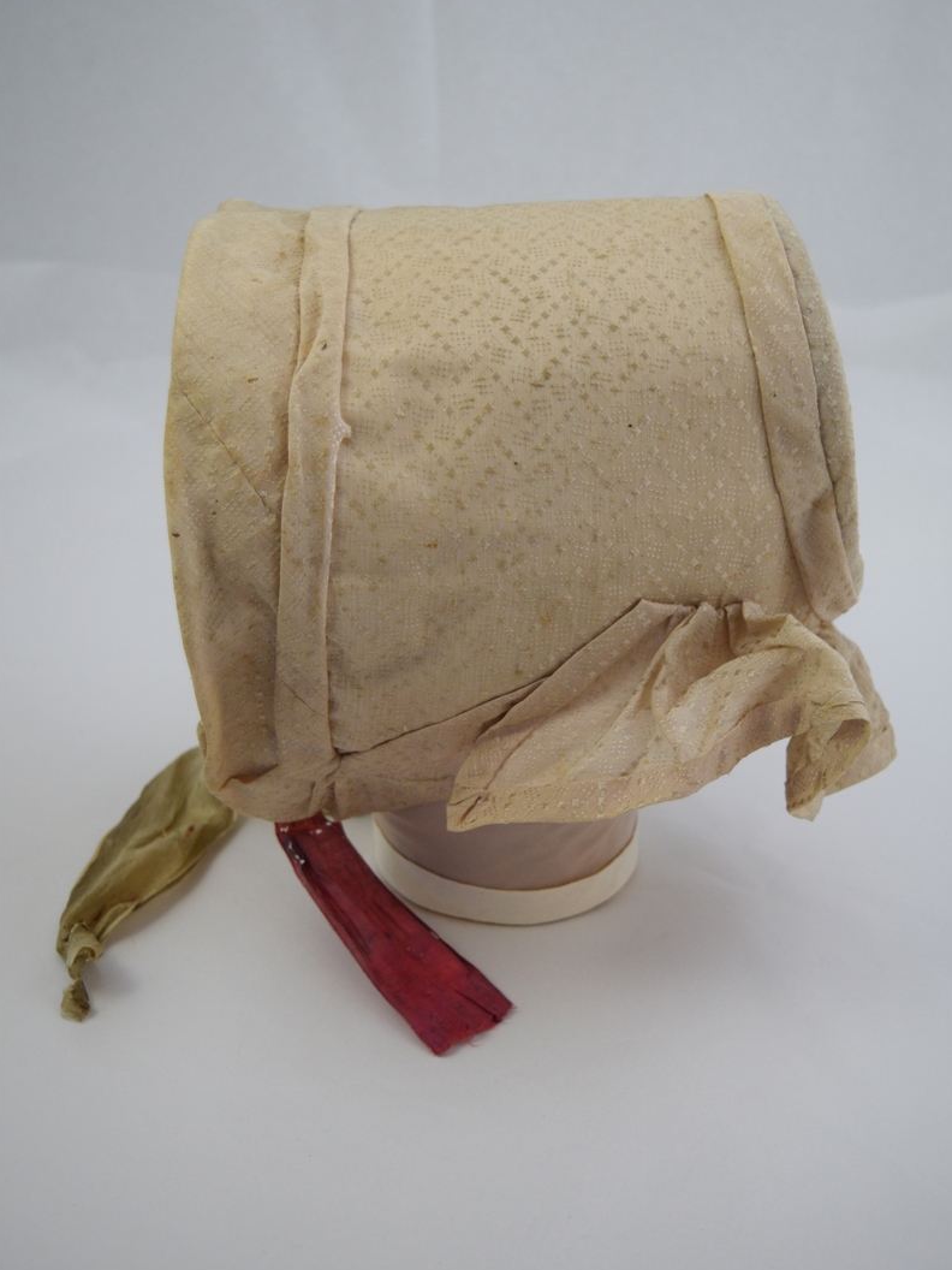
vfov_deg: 40.0
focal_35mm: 48
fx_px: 1743
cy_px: 576
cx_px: 476
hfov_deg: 30.5
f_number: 4.2
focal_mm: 29
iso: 400
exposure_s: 1/60
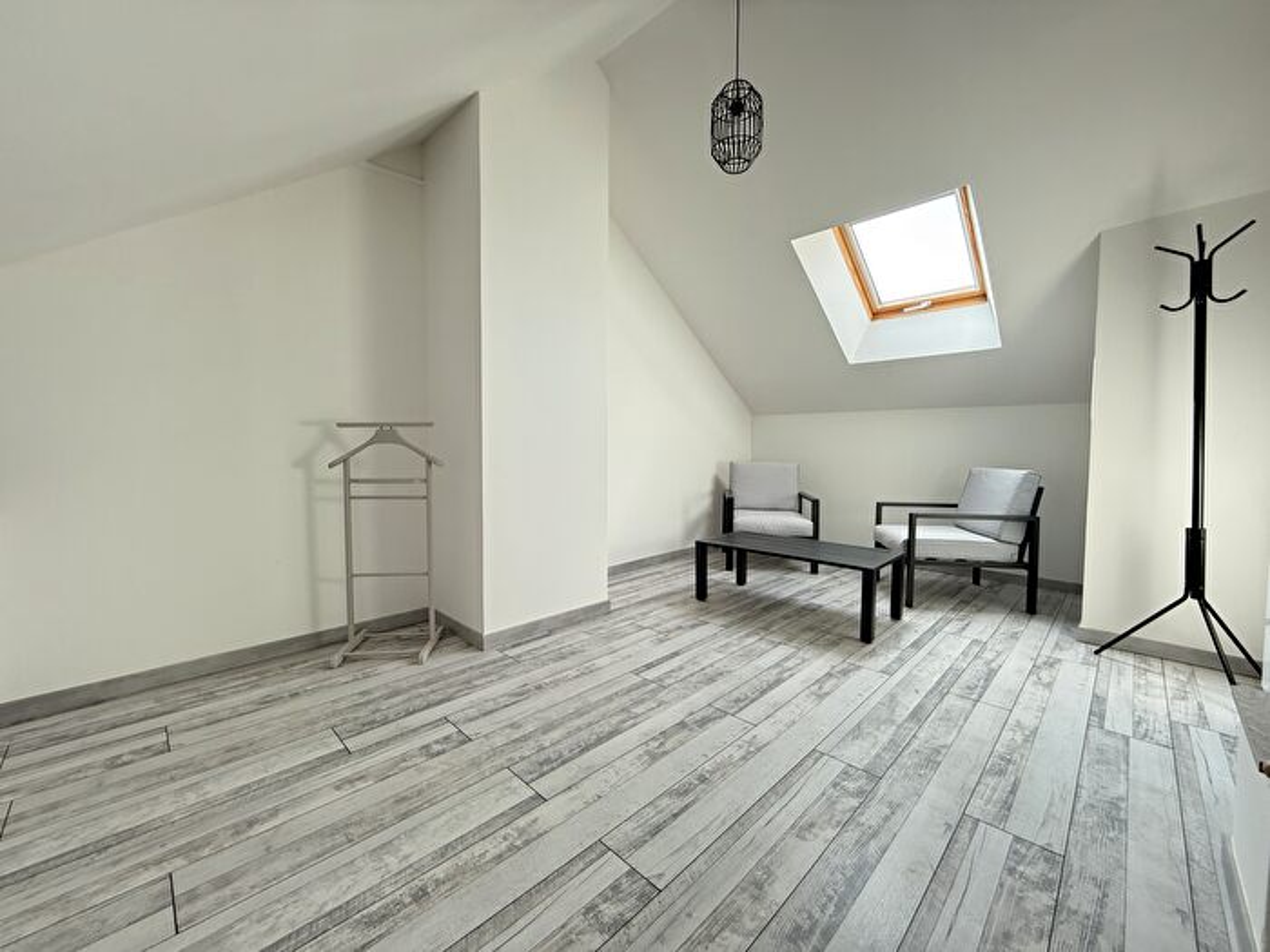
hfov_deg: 102.1
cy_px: 476
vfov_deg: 85.7
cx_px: 635
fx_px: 514
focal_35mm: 14
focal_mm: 2.22
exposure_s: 1/99
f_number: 2.2
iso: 160
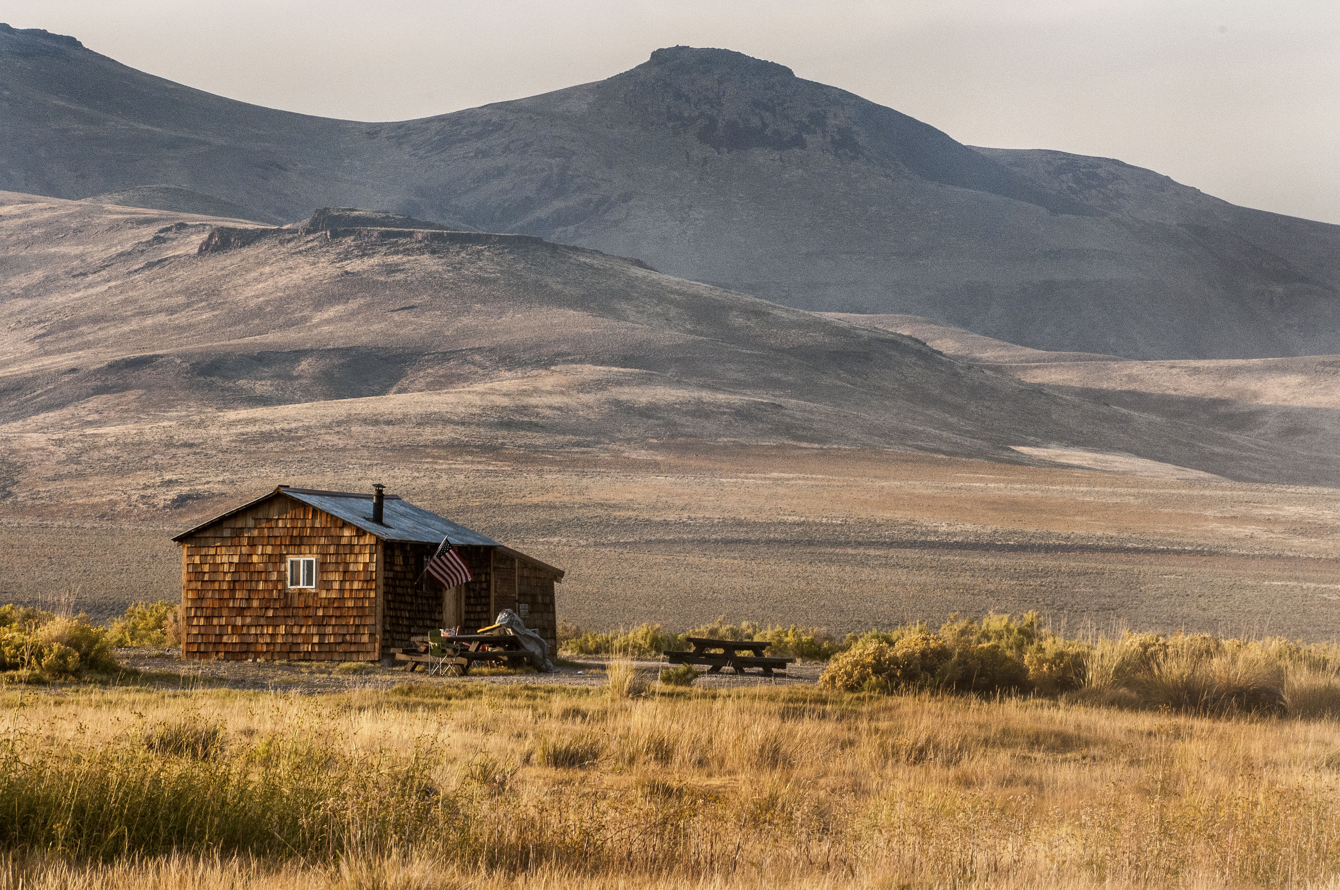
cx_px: 670
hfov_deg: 7.4
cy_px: 445
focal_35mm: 278
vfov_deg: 4.9
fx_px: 10317
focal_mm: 185
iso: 400
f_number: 16
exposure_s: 1/160
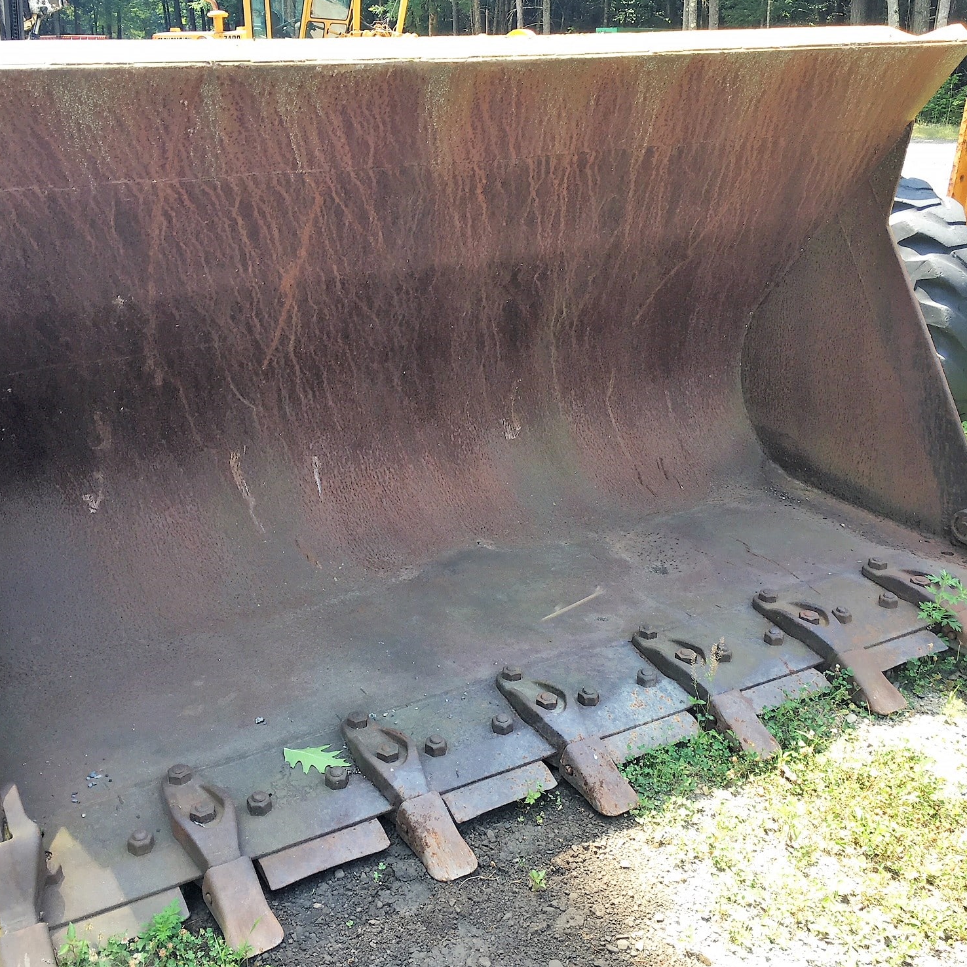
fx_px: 1106
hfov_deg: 47.1
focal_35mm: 35
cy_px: 489
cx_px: 417
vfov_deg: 47.2
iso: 25
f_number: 2.2
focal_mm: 4.15
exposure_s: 1/140
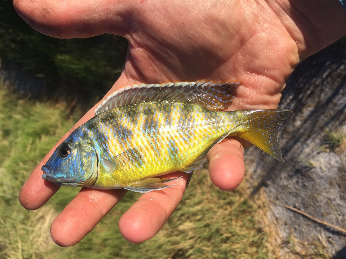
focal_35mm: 29
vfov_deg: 48.2
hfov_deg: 61.7
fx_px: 290
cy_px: 130
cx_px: 173
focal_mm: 4.15
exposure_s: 1/2475
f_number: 2.2
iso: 32
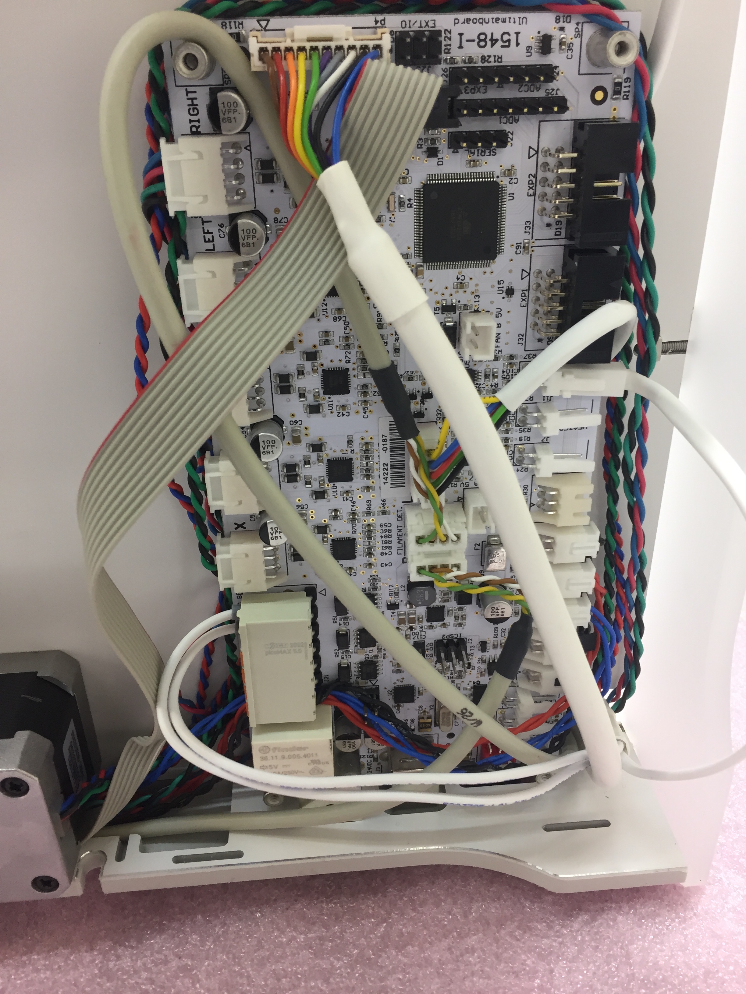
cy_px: 497
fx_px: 833
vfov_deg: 61.7
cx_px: 373
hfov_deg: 48.2
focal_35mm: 29
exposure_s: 1/30
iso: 64
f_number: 2.2
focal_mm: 4.15
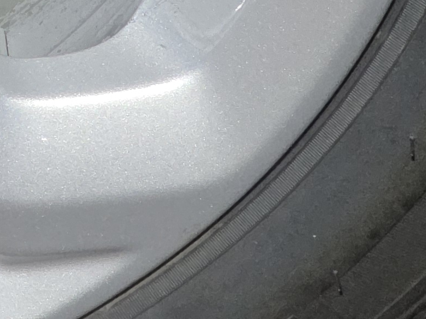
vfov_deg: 4.1
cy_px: -277
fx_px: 4369
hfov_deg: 5.4
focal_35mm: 355
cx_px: -485
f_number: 2.4
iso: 50
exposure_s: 1/4319
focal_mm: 7.9
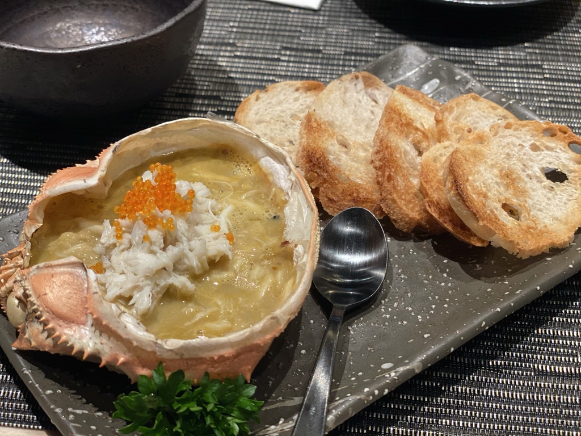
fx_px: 873
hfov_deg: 36.8
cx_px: 290
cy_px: 218
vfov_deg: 28.0
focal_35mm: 52
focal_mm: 6
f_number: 2
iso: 160
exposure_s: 1/40
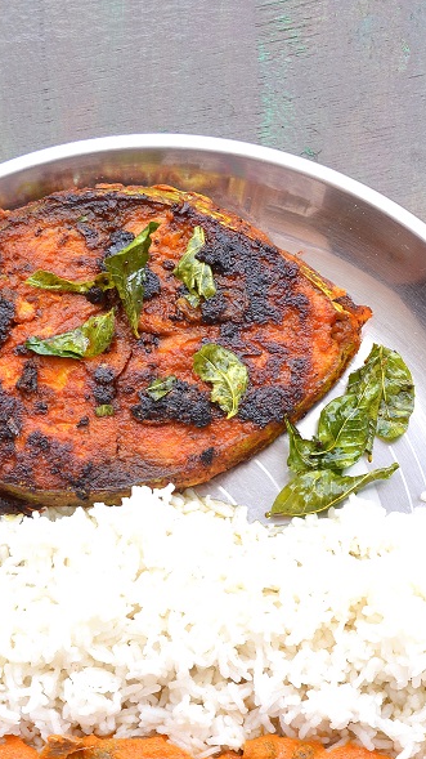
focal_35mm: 72
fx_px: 1447
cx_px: 162
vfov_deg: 28.9
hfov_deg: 16.7
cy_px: 581
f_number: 5.6
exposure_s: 1/25
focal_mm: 24
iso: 100
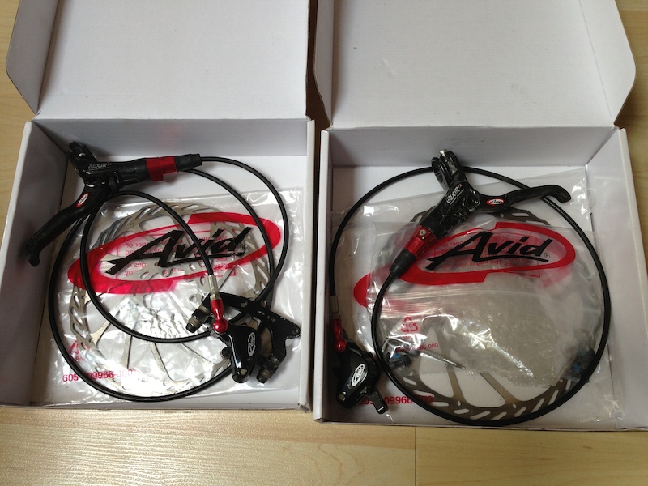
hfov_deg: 55.4
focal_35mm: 33
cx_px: 324
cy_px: 243
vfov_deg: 42.9
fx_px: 618
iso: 50
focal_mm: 4.13
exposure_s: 1/60
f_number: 2.4
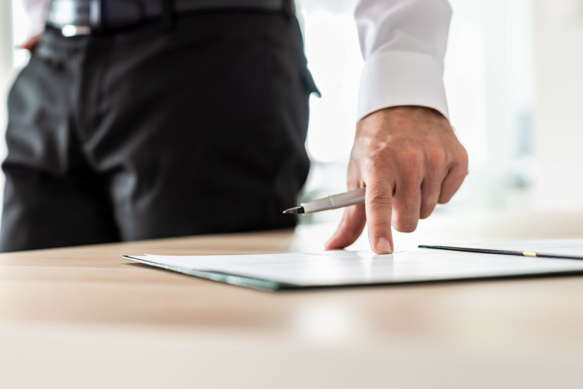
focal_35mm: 85
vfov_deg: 16.1
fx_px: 1377
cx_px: 292
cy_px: 194
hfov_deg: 23.9
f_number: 4.5
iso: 100
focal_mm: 85
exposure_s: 1/1.67
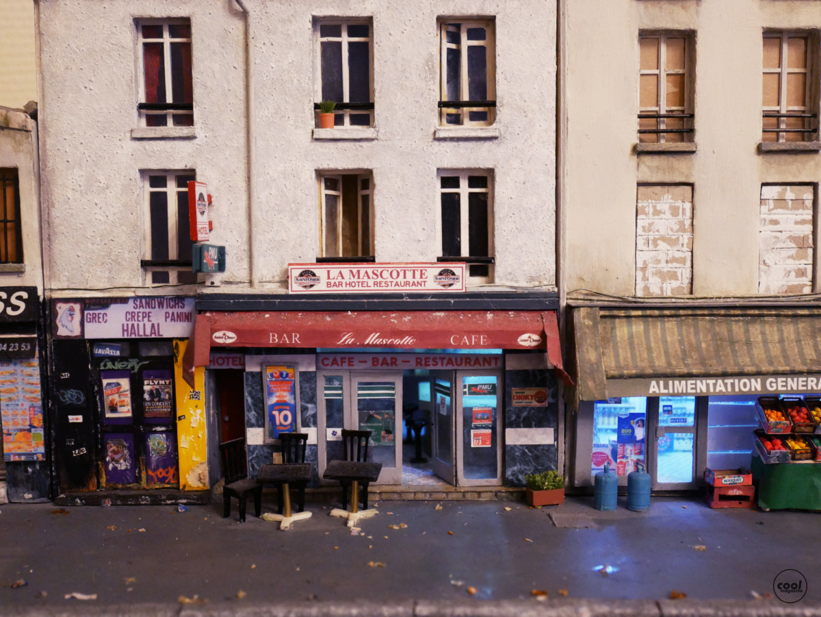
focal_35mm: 36
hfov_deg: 51.3
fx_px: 854
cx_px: 410
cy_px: 308
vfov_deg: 39.7
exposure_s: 1/60
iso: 1600
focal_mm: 18
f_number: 4.2
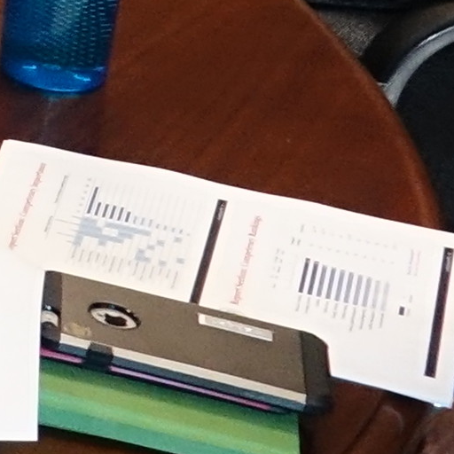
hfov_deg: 6.3
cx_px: -1456
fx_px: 3235
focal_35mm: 218
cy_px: -357
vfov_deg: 7.8
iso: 800
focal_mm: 8.8
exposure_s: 1/160
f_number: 2.4
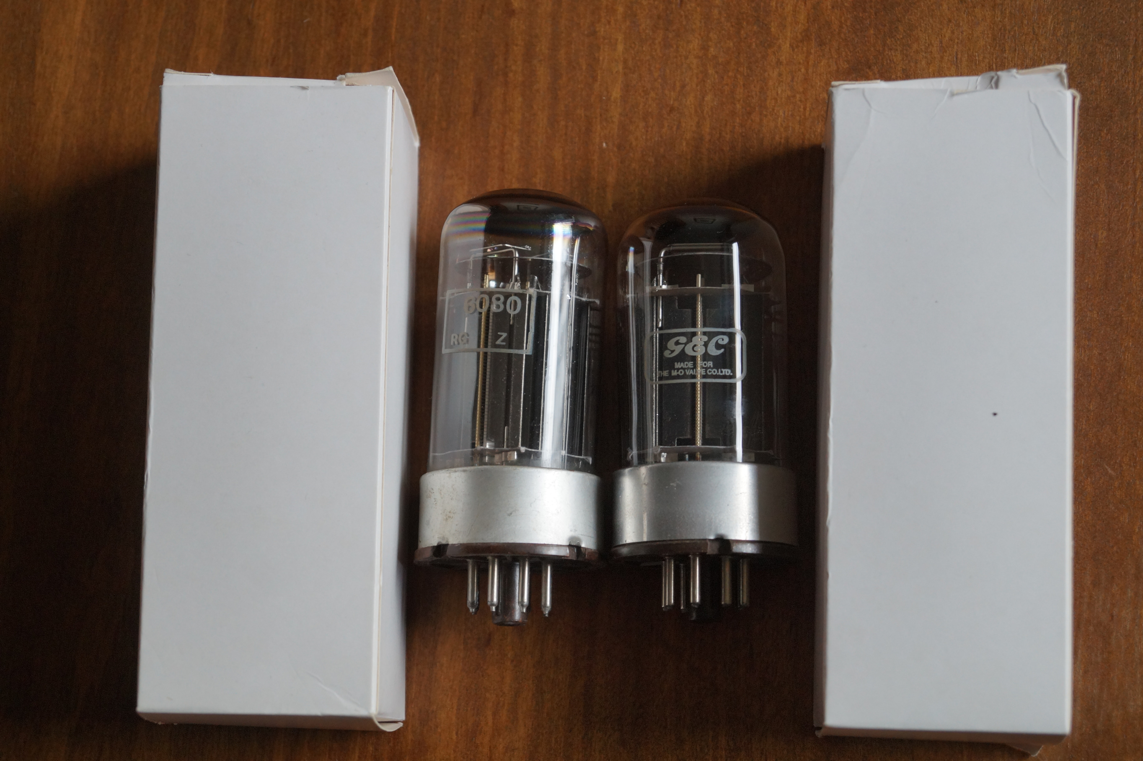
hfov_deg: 24.6
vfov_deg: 16.5
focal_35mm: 82
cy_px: 380
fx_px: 2618
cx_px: 572
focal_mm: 55
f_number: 5.6
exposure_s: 1/160
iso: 500
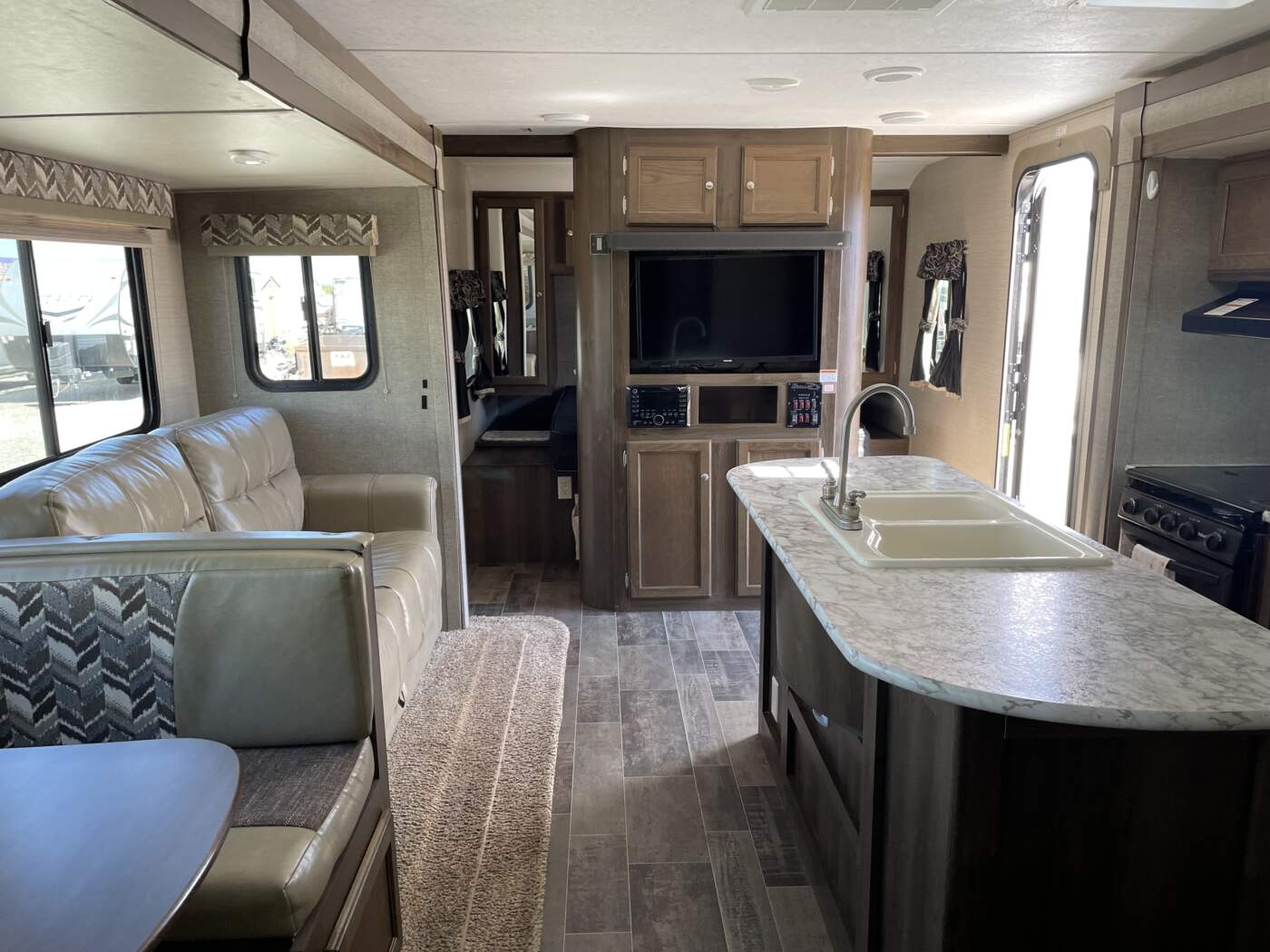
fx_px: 954
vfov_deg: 53.1
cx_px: 635
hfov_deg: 67.3
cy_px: 476
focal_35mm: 26
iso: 125
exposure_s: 1/121
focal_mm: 4.2
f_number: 1.6
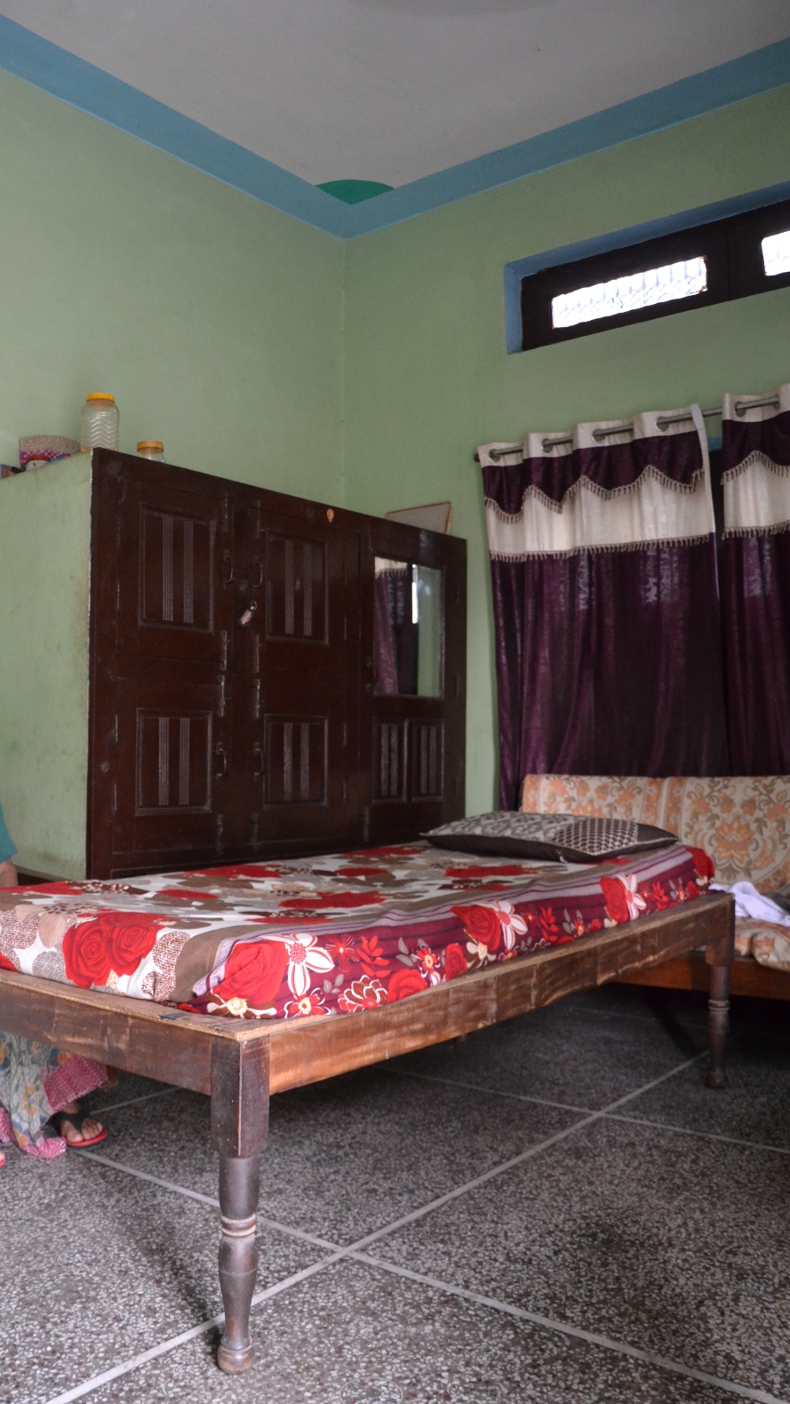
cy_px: 718
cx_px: 330
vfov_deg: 66.1
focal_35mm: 29
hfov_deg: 40.1
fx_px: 1080
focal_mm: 18
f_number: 3.5
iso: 1600
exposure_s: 1/15
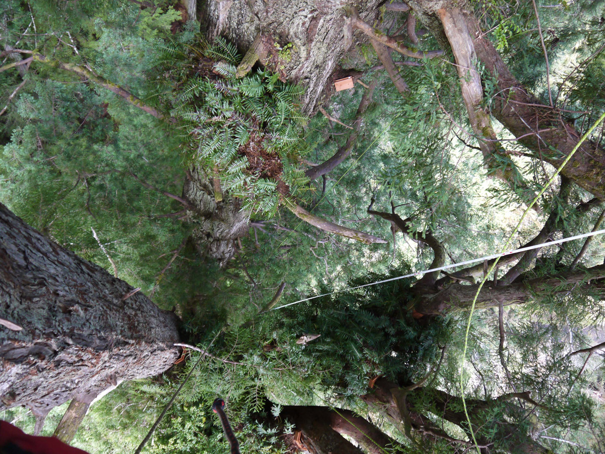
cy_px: 227
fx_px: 489
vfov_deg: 49.7
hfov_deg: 63.4
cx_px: 302
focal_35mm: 28
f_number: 3.5
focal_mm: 14
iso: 500
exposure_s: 1/125
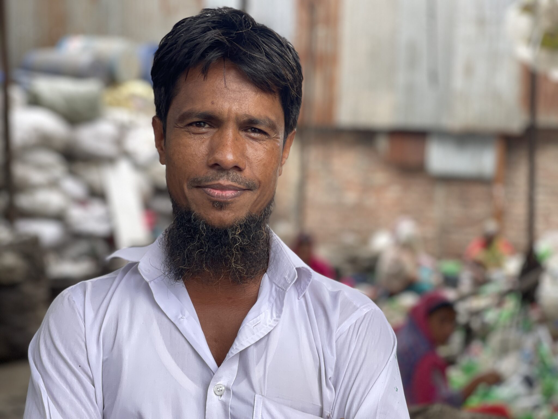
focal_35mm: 64
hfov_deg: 30.3
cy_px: 210
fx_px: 1032
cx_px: 279
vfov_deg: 22.9
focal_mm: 7.5
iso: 80
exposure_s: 1/121
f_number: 2.2
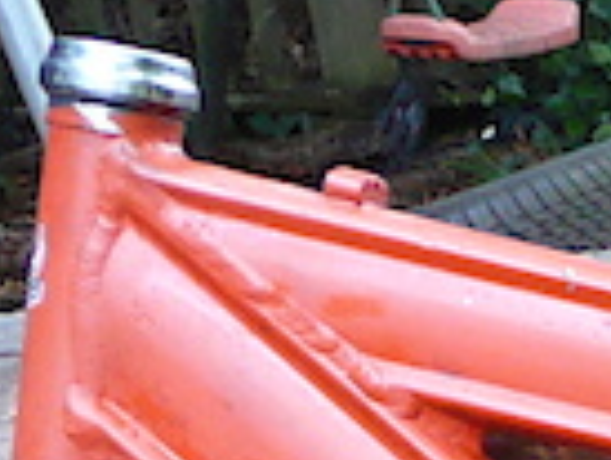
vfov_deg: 7.7
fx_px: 3304
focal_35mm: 187
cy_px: 862
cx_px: 1583
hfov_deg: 9.2
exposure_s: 1/30
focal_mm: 5.2
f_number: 3.5
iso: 200
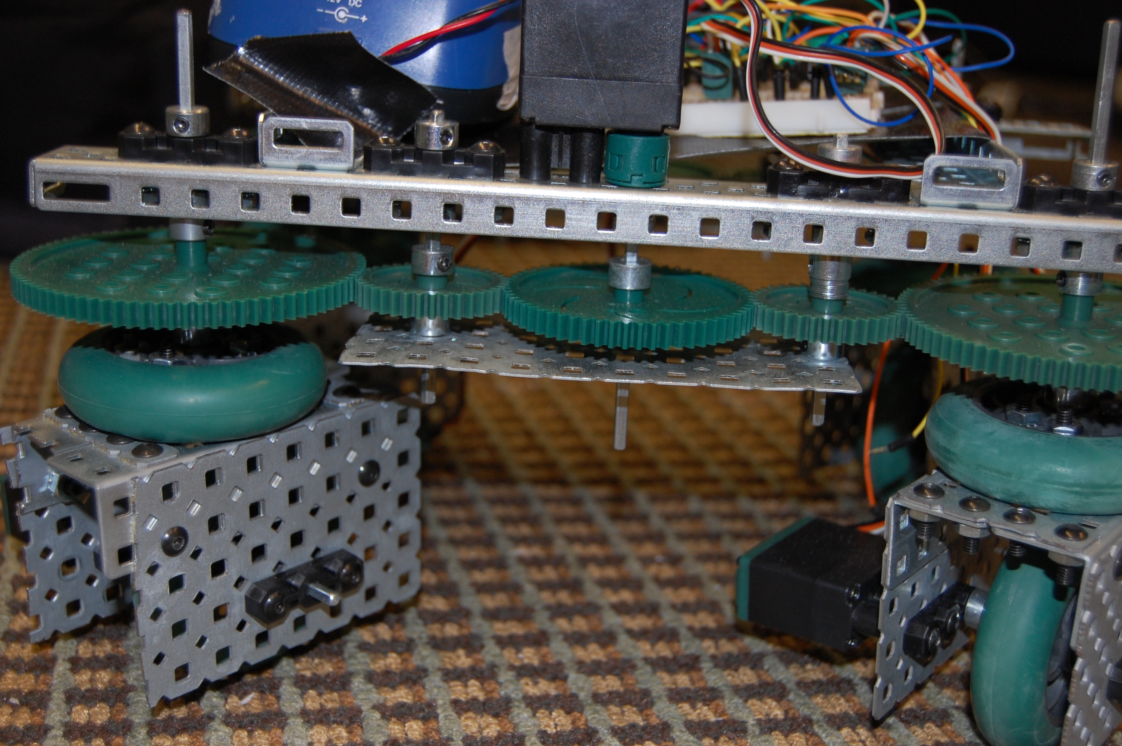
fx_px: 1495
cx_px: 561
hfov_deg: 41.1
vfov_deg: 28.0
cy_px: 373
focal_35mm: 48
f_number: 4.5
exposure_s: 1/60
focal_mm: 32
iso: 400
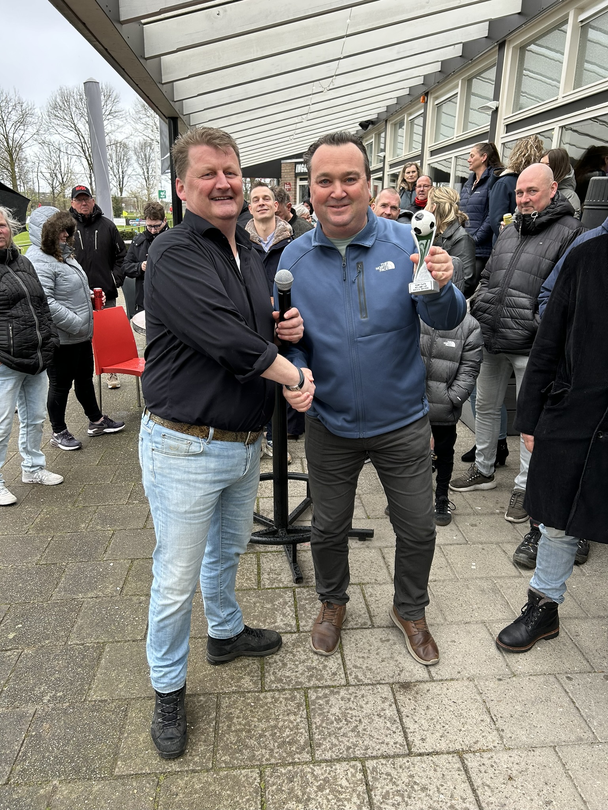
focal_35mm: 26
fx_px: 609
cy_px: 405
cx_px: 304
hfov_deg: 53.1
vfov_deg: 67.3
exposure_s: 1/218
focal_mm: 5.7
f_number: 1.5
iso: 40
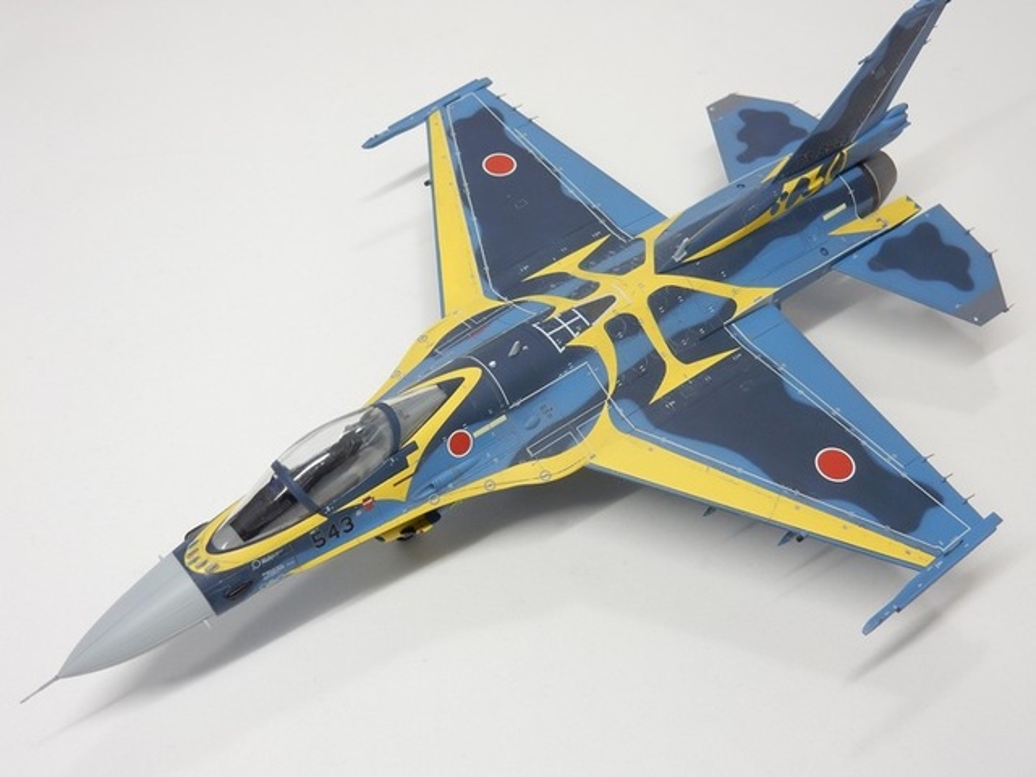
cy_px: 388
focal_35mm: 43
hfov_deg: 43.9
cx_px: 518
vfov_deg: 33.6
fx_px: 1287
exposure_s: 1/60
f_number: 4.2
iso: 125
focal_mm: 7.6
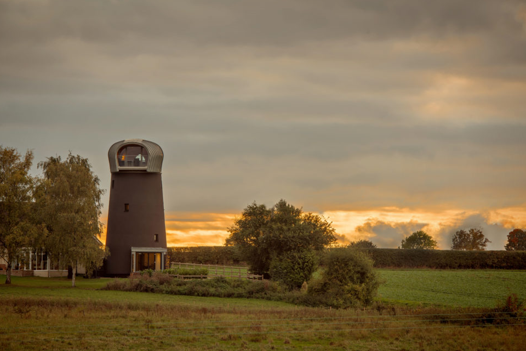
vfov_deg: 7.8
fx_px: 2571
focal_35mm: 176
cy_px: 171
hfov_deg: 11.7
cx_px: 260
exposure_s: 1/80
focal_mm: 165
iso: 64
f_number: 11
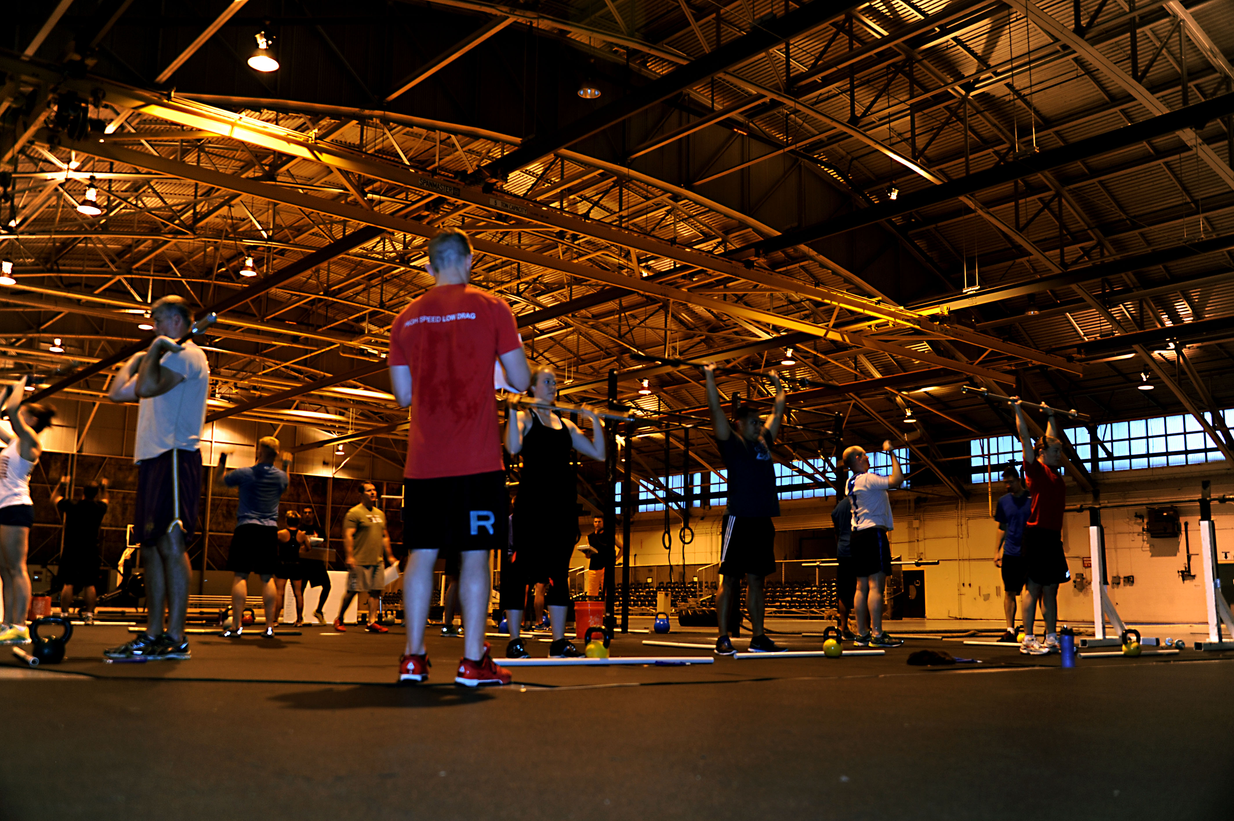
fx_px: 1165
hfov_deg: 55.8
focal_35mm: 34
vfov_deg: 38.8
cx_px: 617
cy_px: 410
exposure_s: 1/15
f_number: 4
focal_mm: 34
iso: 500
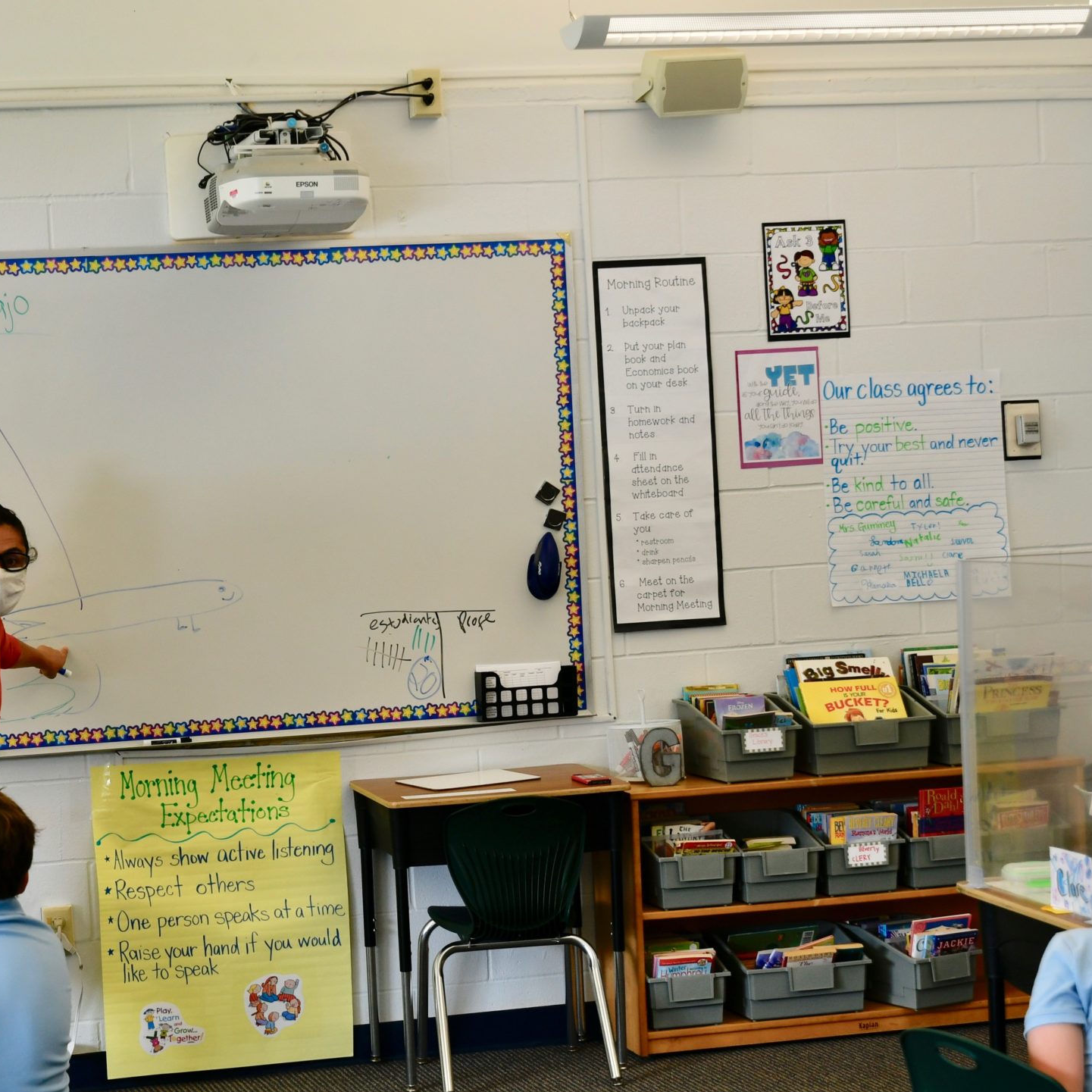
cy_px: 623
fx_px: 2748
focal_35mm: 77
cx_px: 318
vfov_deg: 22.5
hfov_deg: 22.3
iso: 250
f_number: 5
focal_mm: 34
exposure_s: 1/100
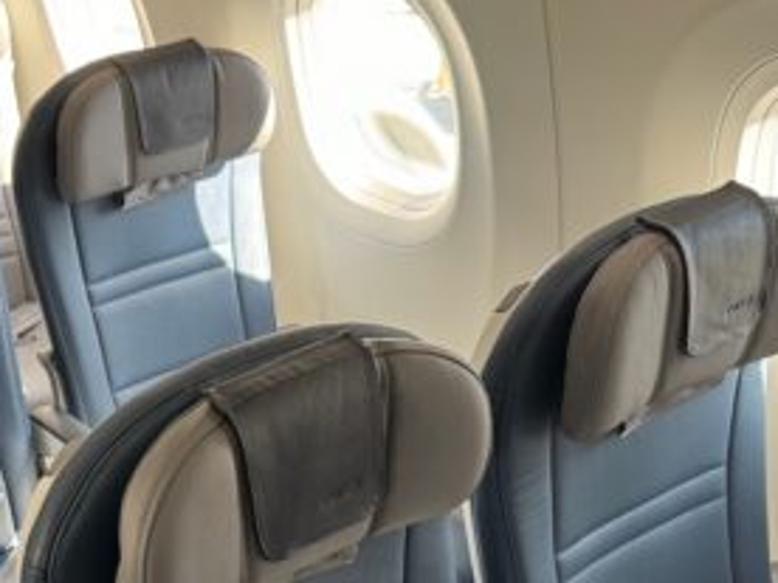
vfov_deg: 27.0
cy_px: 462
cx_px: 116
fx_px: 1191
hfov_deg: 34.6
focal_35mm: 53
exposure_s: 1/114
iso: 200
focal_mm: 6.86
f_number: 1.78
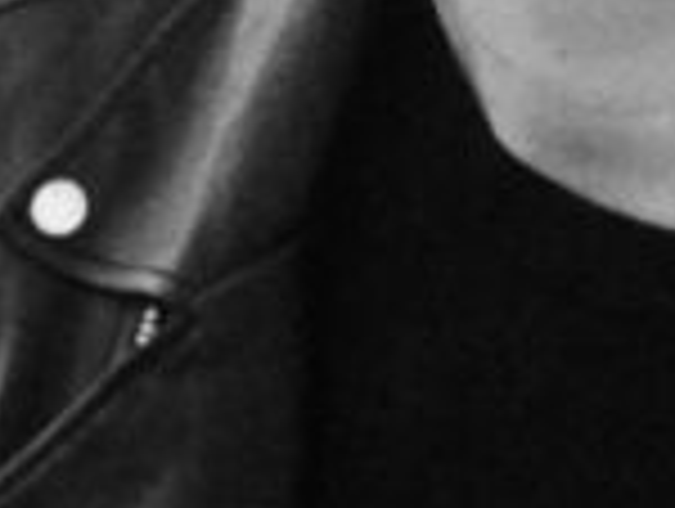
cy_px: -670
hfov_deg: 5.5
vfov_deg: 4.1
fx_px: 6914
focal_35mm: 354
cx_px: -513
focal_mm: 6
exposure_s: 1/60
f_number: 2.4
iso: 40
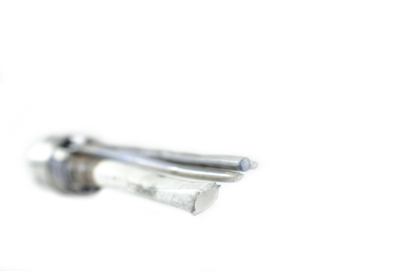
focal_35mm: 60
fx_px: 679
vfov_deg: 22.5
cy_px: 136
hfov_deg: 33.5
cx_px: 204
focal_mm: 40
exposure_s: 1/30
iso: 400
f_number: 7.1
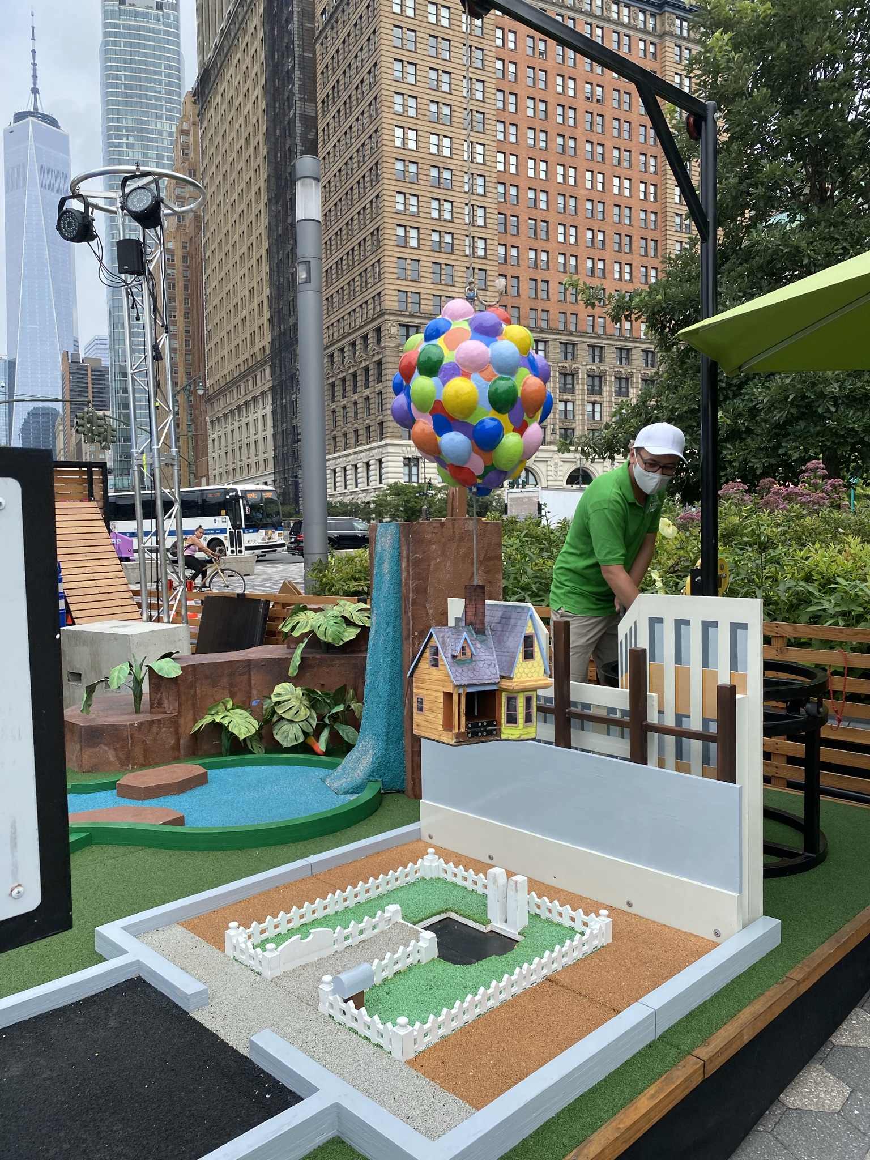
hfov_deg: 53.1
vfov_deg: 67.3
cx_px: 435
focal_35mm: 26
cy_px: 580
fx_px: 871
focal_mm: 4.25
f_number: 1.8
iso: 32
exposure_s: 1/1727
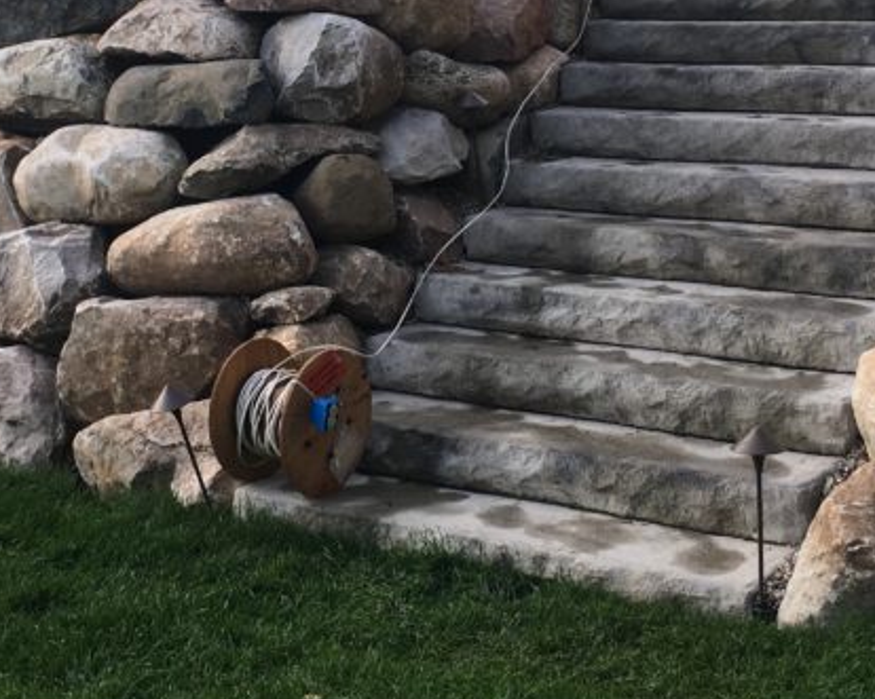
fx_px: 1735
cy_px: 151
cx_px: 427
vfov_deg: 22.5
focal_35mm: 67
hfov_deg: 28.3
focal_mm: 4.15
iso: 25
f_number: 2.2
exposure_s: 1/234
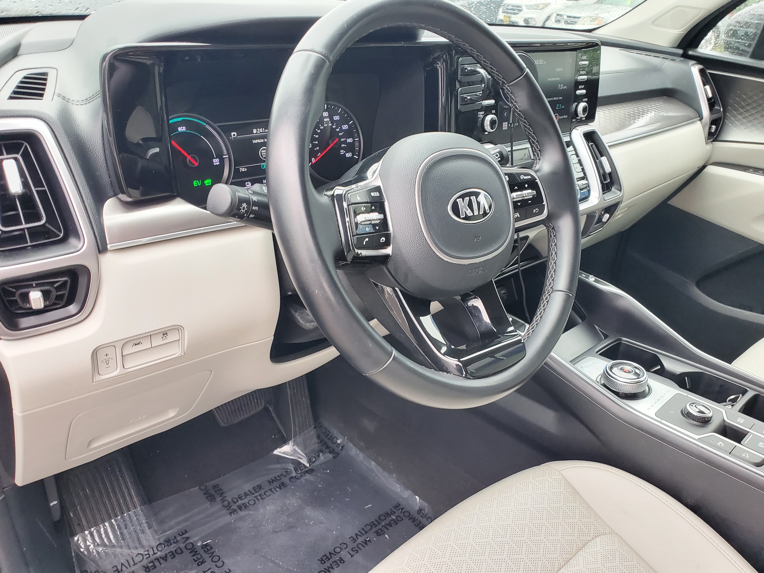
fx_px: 574
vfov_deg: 53.1
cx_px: 382
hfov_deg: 67.3
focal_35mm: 26
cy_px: 286
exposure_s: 1/120
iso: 320
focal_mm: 4.3
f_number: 2.4
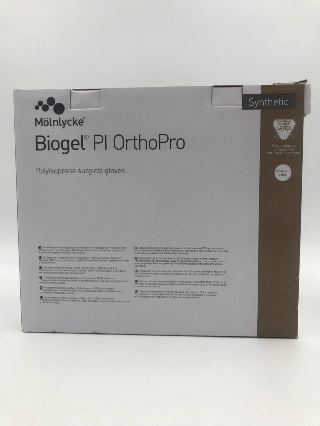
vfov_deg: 63.4
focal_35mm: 28
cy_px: 213
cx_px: 160
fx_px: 345
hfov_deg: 49.8
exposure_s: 1/146
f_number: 1.8
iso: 20
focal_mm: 3.99
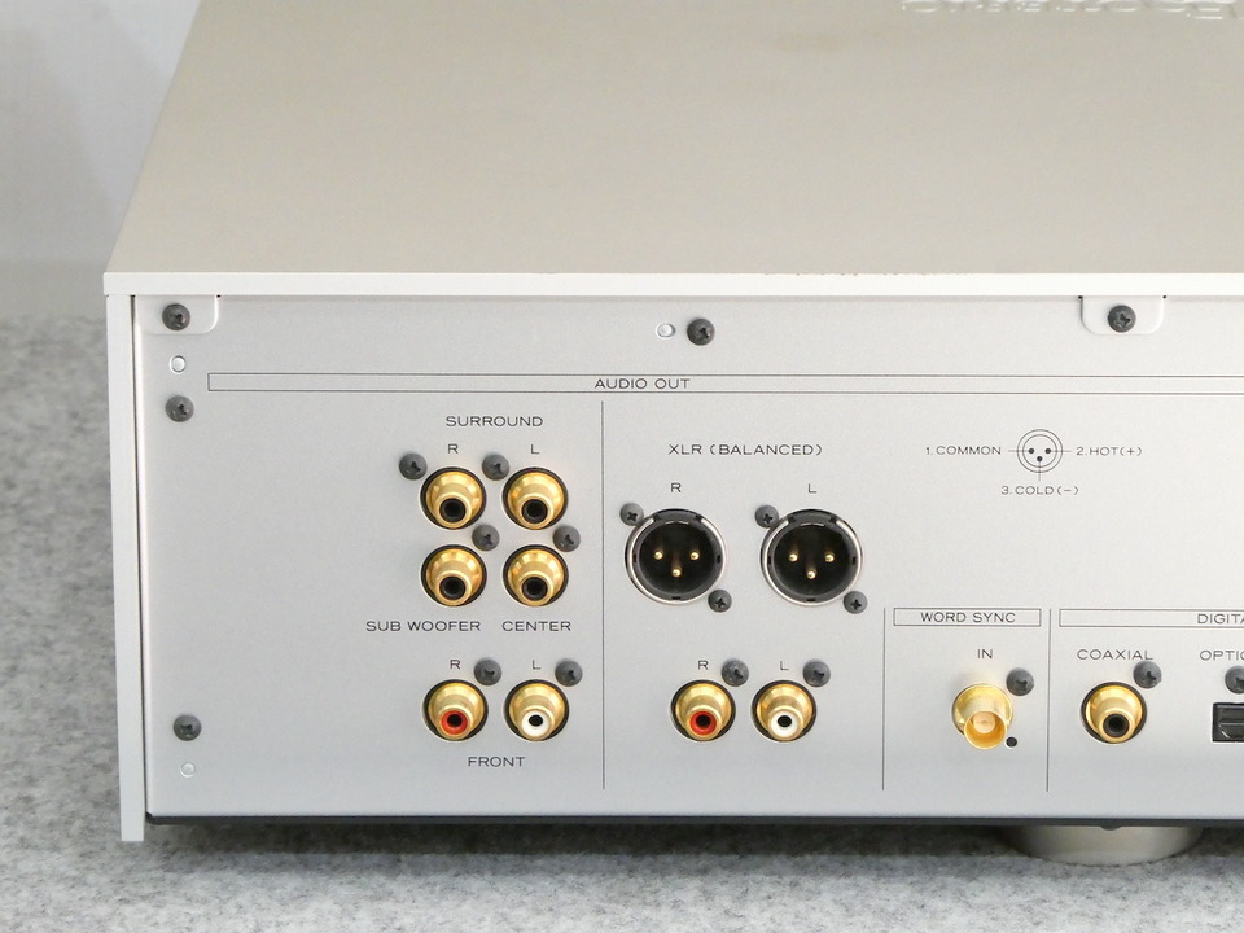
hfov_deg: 12.3
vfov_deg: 9.3
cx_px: 622
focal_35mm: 160
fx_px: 5750
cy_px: 466
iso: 1600
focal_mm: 28.7
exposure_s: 1/50
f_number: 6.3
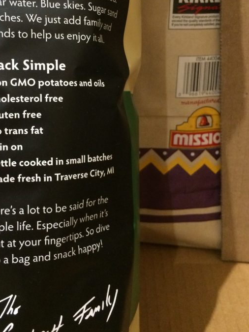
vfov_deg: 42.2
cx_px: 80
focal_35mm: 44
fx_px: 422
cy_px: 104
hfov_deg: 32.6
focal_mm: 4.15
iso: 320
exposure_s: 1/30
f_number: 2.2
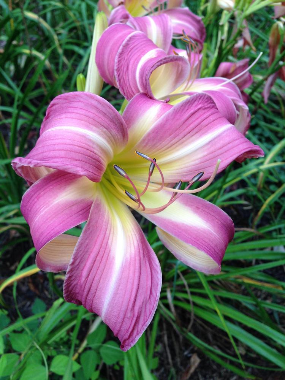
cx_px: 142
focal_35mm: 33
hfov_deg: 42.9
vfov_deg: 55.4
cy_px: 190
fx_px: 362
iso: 80
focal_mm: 4.12
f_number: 2.4
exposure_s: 1/120
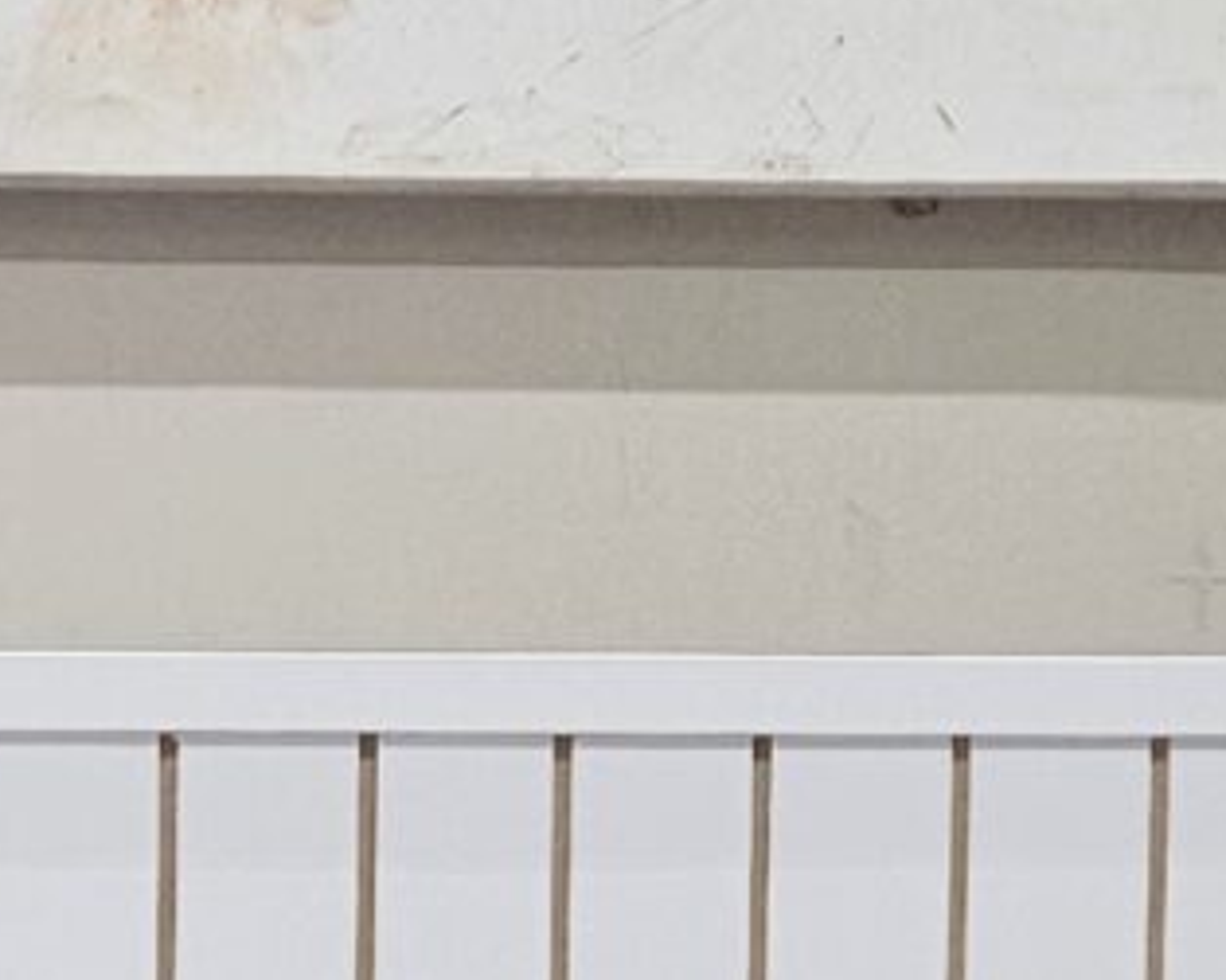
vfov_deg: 8.2
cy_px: 1655
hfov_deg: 10.3
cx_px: -375
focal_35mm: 183
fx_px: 6638
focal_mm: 5.4
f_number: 1.8
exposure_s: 1/120
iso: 125
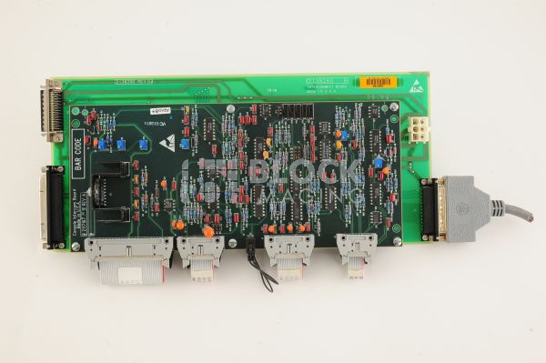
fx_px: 758
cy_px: 182
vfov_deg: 26.9
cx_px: 273
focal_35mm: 50
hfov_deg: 39.6
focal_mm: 50
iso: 1600
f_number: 11
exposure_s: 1/125
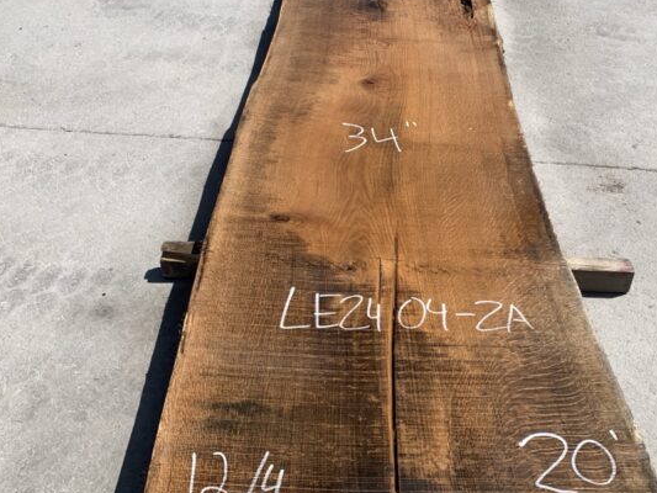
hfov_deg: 47.6
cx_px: 388
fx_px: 740
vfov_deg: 36.6
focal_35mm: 39
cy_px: 177
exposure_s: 1/3937
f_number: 1.8
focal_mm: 4.25
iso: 25
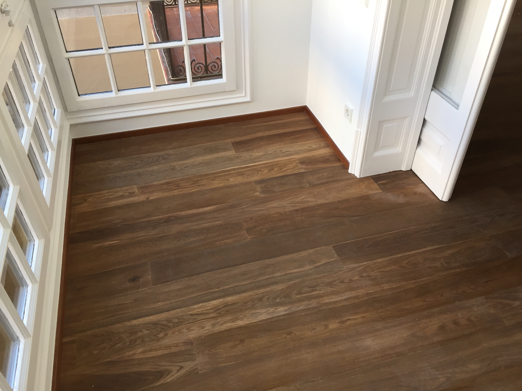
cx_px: 261
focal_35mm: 29
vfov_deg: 48.2
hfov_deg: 61.7
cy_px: 196
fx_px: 437
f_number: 2.2
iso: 50
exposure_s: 1/100
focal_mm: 4.15
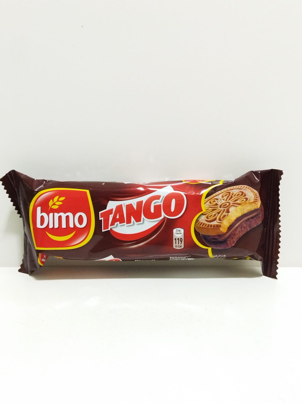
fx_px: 314
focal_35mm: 27
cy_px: 202
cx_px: 151
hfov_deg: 51.4
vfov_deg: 65.3
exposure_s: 1/100
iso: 182
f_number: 1.79
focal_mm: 4.71
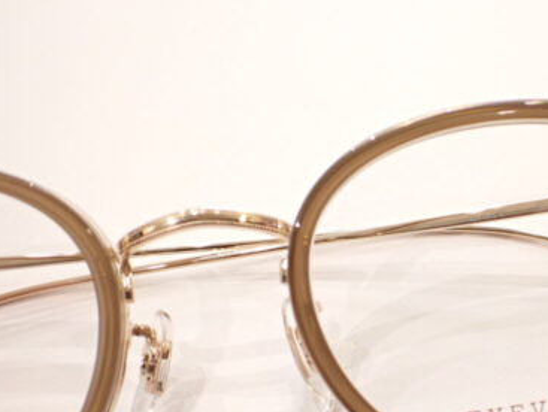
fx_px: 776
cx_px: 440
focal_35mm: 49
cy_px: 297
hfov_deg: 37.4
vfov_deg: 29.4
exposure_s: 1/125
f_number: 2.3
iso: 250
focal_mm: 5.4
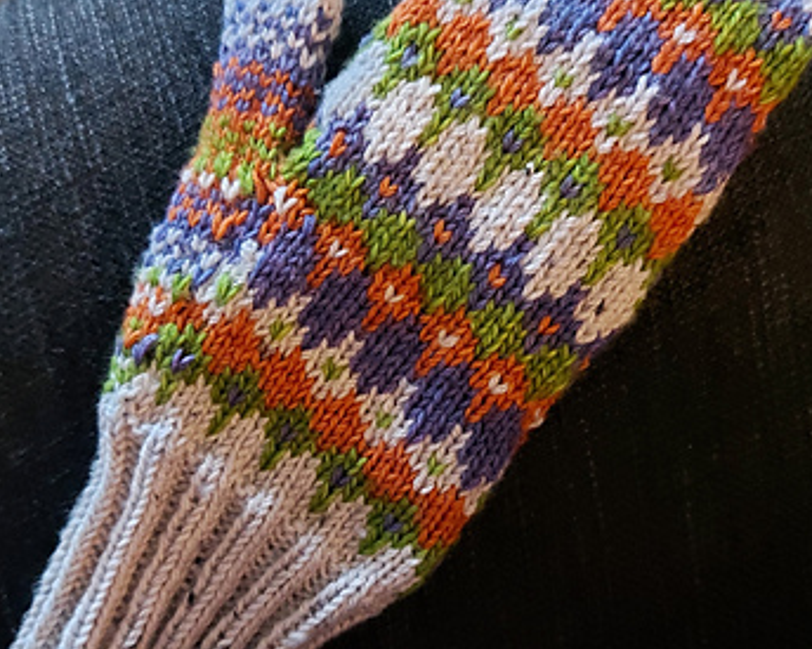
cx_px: 397
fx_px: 817
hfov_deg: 52.9
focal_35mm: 34
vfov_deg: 43.2
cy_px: 371
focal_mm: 5.23
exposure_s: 1/16
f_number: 1.8
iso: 1250
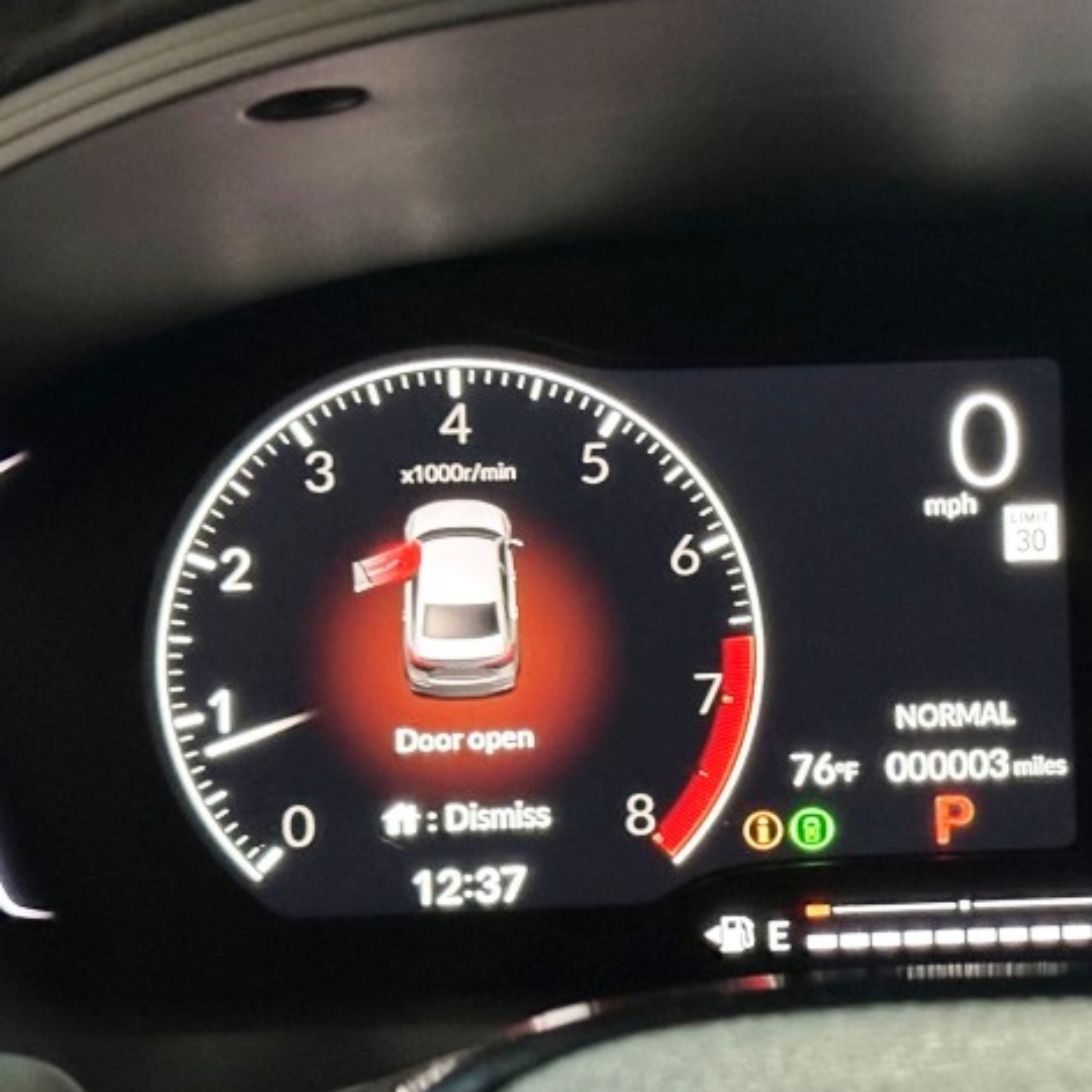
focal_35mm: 92
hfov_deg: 18.6
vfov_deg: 18.9
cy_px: 602
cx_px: 962
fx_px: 3284
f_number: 1.78
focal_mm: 6.86
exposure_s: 1/30
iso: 640
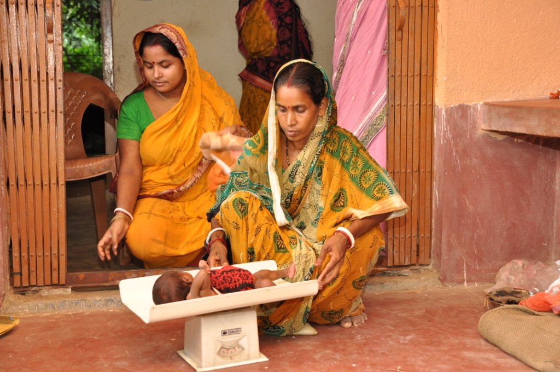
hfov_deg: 35.1
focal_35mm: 57
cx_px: 280
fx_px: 886
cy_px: 186
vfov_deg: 23.7
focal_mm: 38
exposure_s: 1/60
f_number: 5
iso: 500
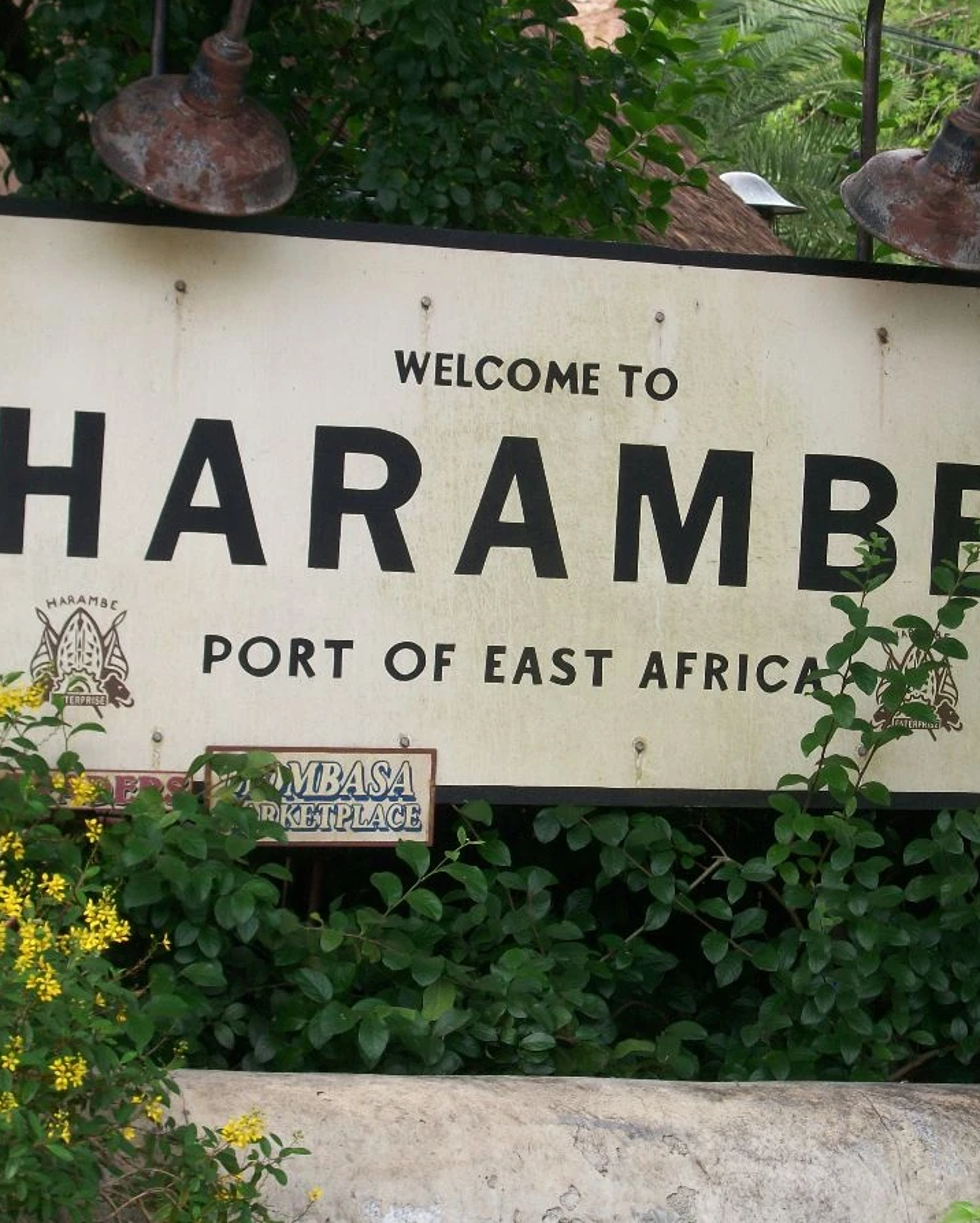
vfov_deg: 17.5
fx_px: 3985
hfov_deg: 14.0
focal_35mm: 110
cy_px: 613
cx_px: 424
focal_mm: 15.1
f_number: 5.1
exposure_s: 1/80
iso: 80
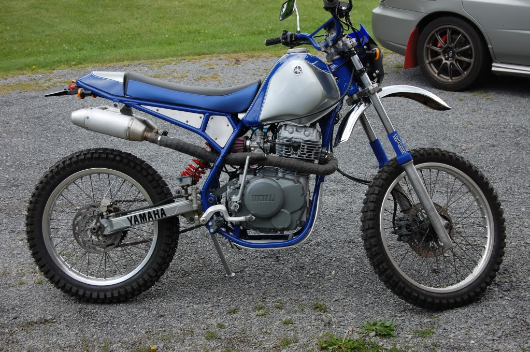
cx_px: 265
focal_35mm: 63
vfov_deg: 21.5
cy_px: 176
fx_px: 927
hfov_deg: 31.9
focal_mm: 42
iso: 200
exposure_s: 1/200
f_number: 7.1
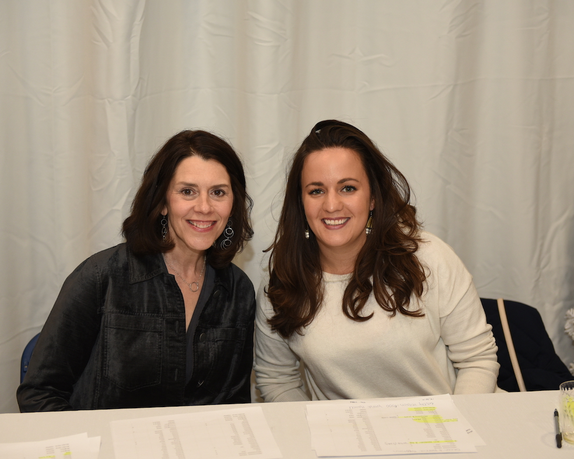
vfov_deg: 24.2
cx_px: 287
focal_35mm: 63
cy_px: 230
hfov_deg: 30.0
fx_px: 1070
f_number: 2.8
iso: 800
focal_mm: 55
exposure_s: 1/200
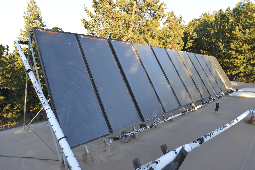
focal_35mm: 23
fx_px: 163
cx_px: 128
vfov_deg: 55.2
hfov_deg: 76.1
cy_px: 85
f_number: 5.6
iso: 280
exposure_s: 1/125
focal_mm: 23
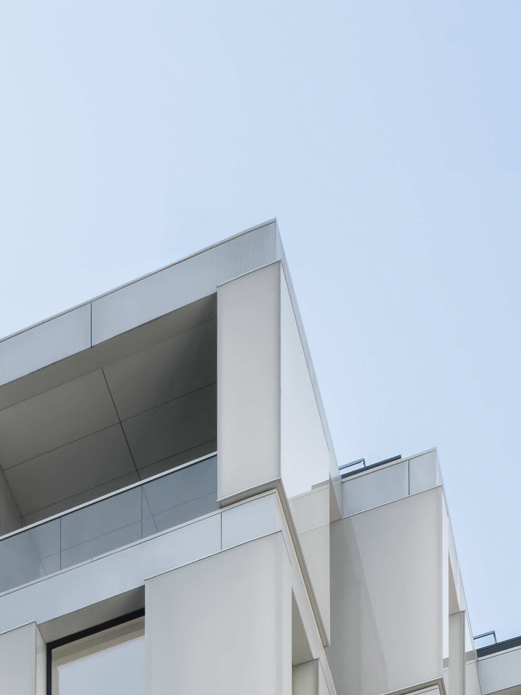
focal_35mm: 70
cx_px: 111
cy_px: 1182
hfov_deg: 20.8
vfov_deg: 21.0
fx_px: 1405
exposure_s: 1/4
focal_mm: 24
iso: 100
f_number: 16
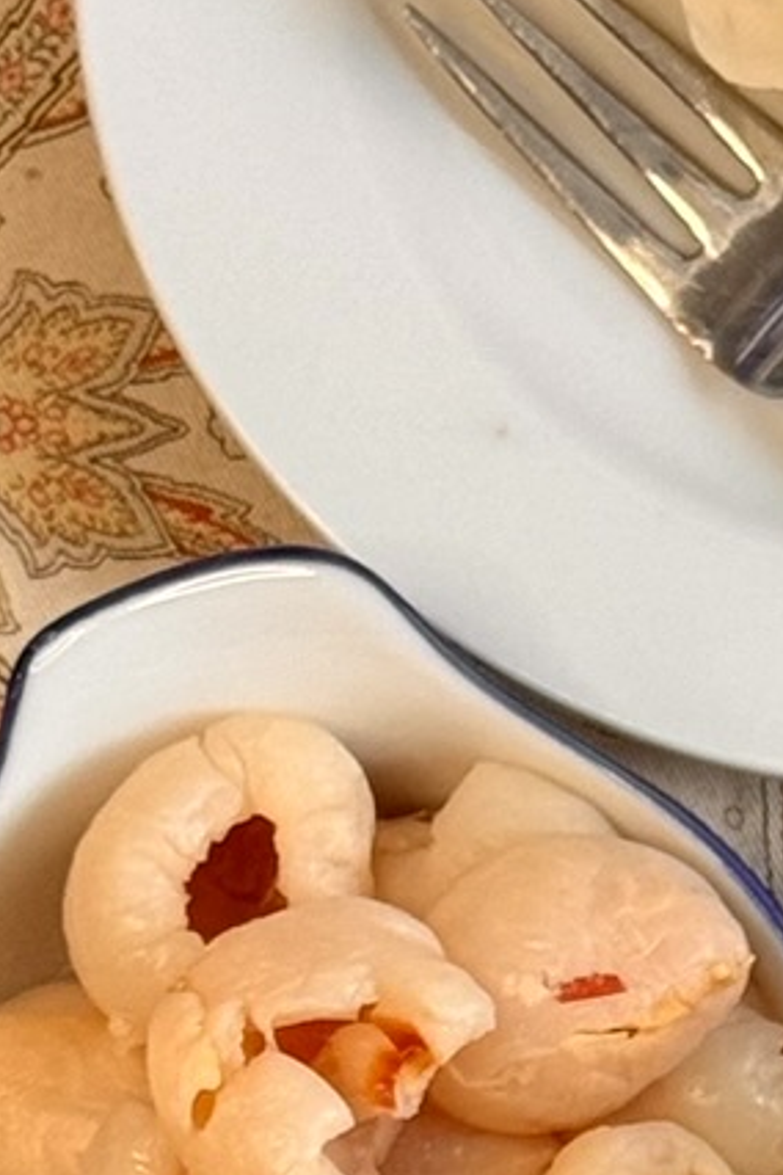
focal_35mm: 240
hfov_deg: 5.6
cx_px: 1698
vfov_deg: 8.4
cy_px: 1691
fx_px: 7829
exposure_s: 1/60
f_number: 1.78
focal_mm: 6.76
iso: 80
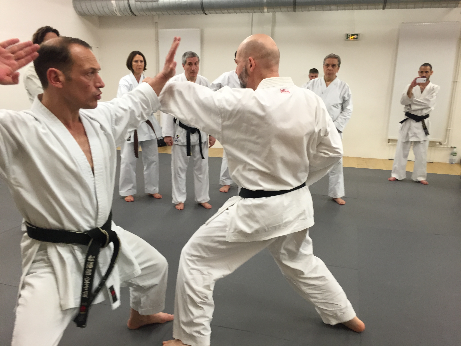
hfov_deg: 61.7
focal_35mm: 29
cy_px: 173
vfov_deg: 48.2
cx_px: 230
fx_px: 386
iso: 50
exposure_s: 1/33
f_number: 2.2
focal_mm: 4.15
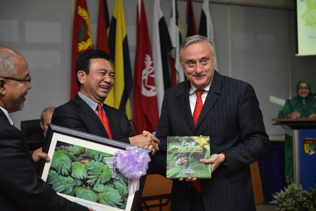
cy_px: 106
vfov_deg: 24.2
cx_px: 158
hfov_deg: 35.6
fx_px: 492
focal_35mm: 56
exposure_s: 1/200
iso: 400
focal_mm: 56
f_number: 3.2
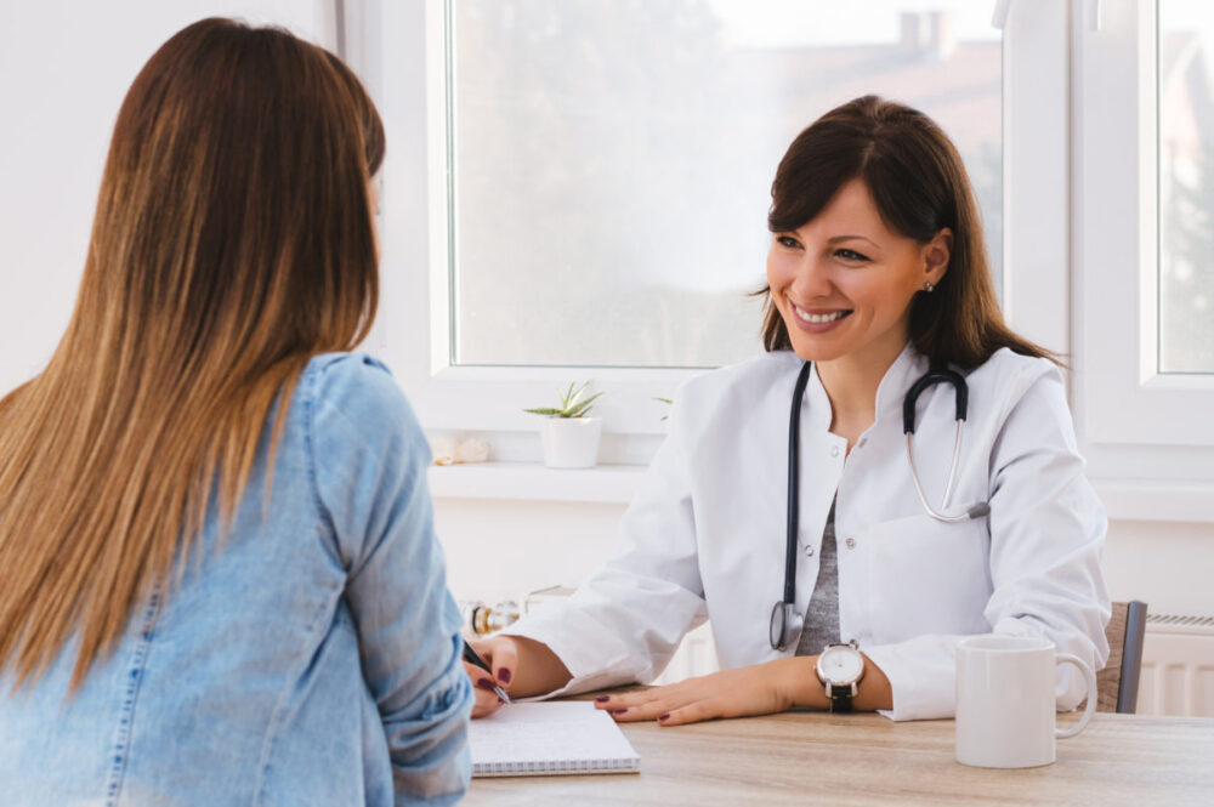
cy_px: 404
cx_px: 607
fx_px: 2527
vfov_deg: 18.2
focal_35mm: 75
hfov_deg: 27.0
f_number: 4.5
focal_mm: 50
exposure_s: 1/160
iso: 100
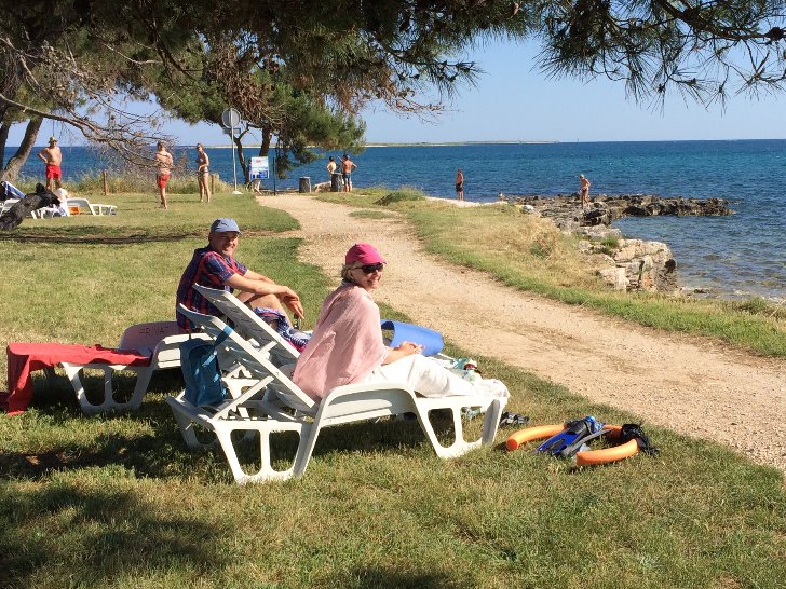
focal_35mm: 51
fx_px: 1158
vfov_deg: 28.4
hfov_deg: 37.5
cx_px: 423
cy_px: 371
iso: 32
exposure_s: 1/2160
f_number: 2.2
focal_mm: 4.15
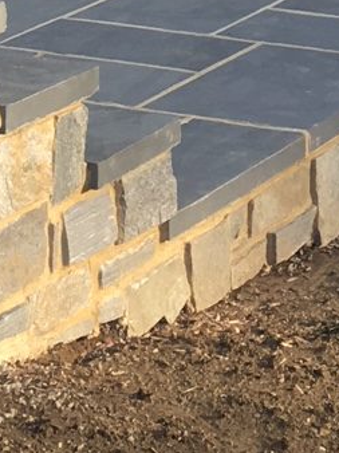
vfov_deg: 10.1
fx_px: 2262
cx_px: 383
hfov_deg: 8.5
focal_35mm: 173
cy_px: -614
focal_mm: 4.15
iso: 25
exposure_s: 1/214
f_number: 2.2
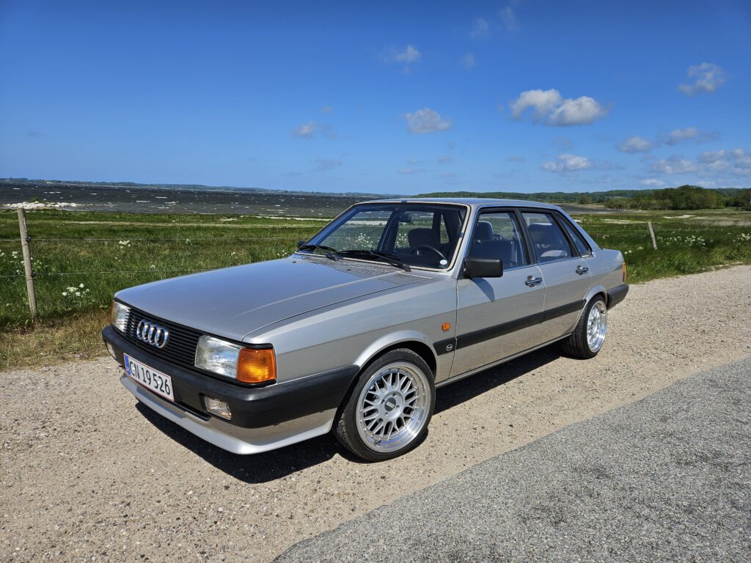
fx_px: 499
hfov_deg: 73.9
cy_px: 282
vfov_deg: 58.9
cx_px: 376
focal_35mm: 23
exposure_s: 1/2921
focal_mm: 5.4
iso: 25
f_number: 1.8
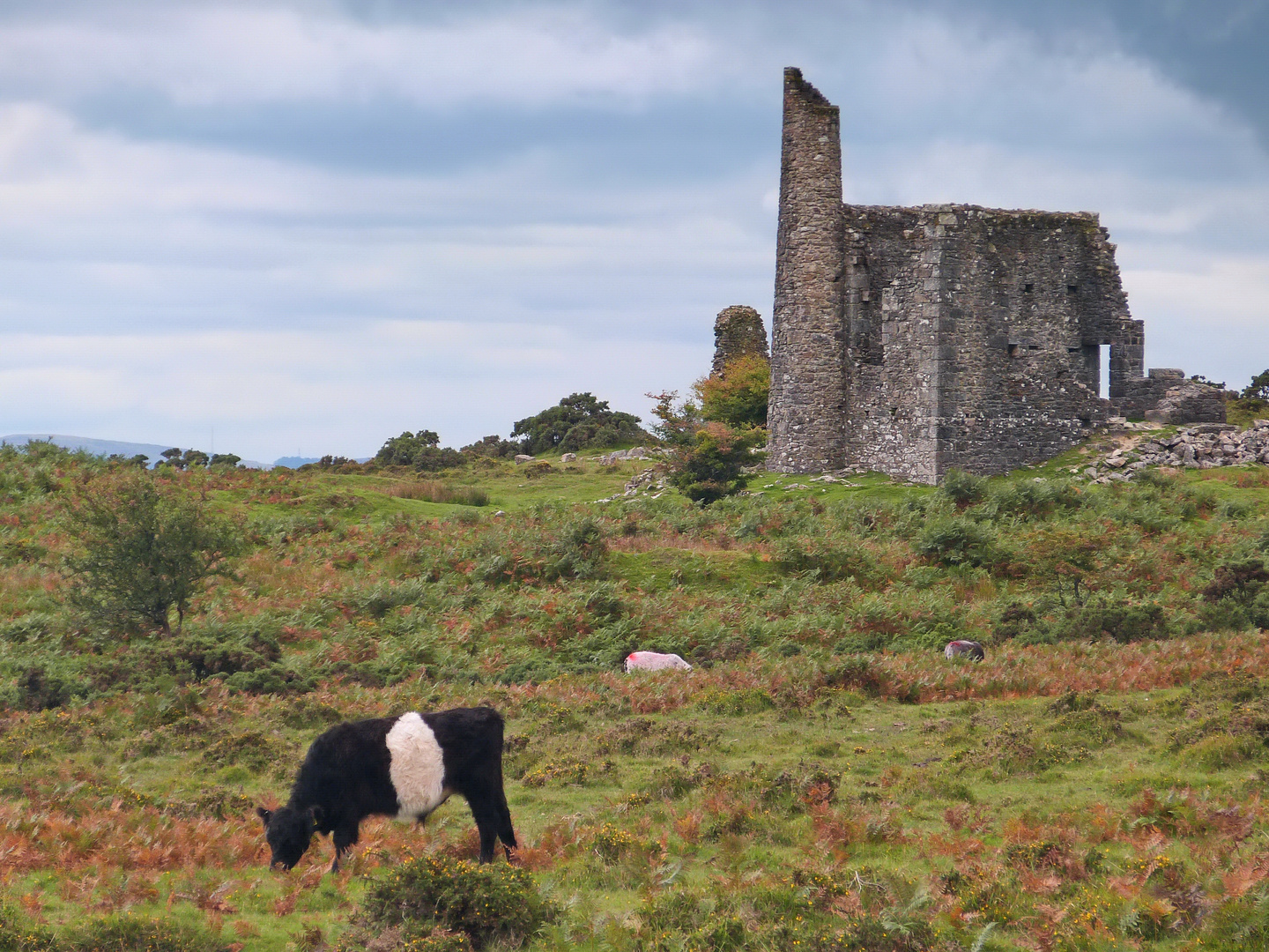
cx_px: 634
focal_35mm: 332
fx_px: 12171
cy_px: 476
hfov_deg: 6.0
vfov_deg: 4.5
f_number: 4.1
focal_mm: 59.7
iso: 100
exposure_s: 1/100
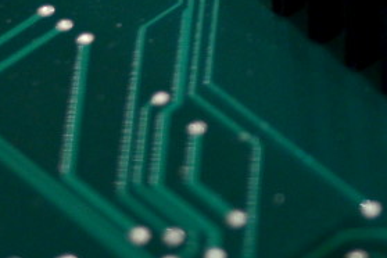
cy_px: -200
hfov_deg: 5.0
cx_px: 899
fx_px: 4343
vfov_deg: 3.4
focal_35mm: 404
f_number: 2.8
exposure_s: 1/30
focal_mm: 55
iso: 800
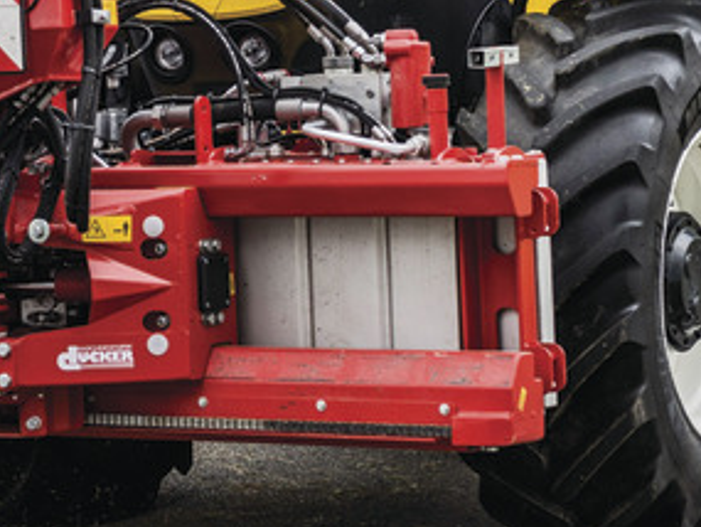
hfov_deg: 11.9
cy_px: 17
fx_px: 3323
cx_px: 52
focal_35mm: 164
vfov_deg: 9.0
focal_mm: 38
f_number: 4.5
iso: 320
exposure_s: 1/500
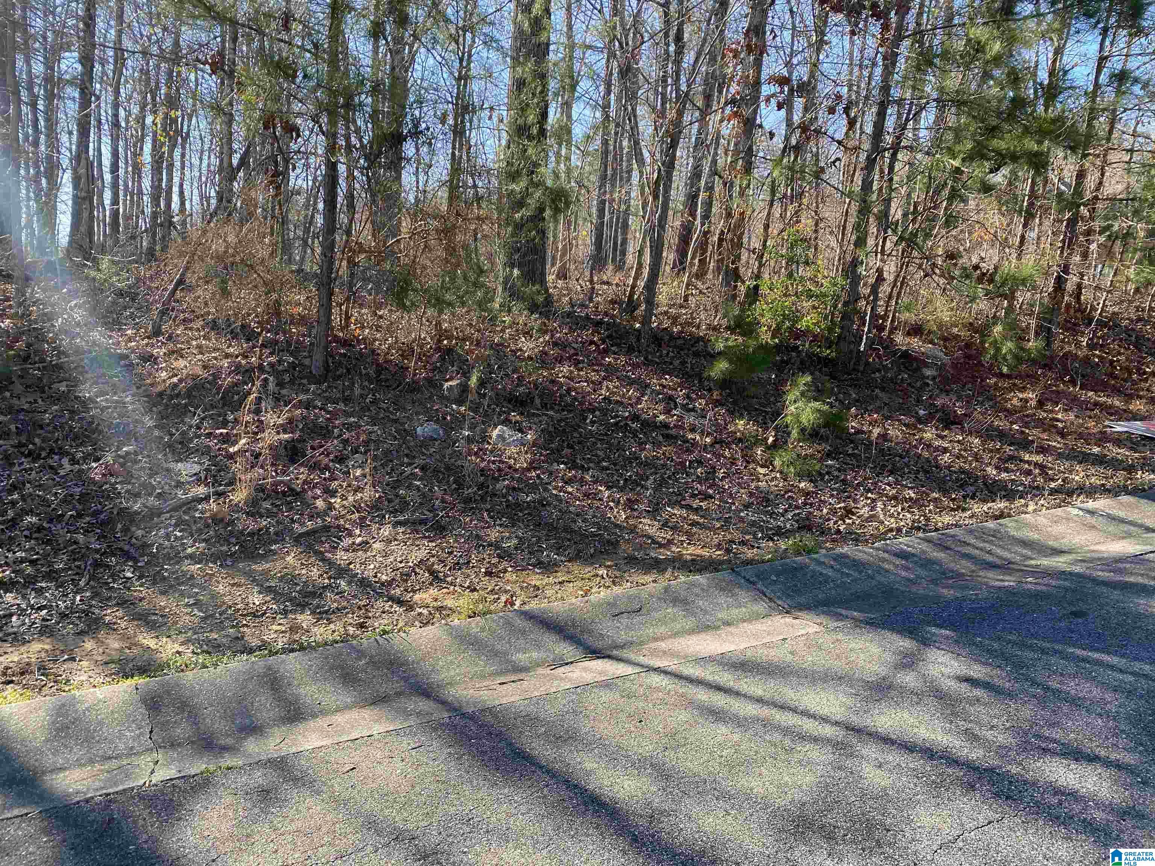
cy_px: 433
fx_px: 868
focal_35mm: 26
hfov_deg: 67.3
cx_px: 578
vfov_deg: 53.1
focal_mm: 4.25
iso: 32
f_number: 1.8
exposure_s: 1/355
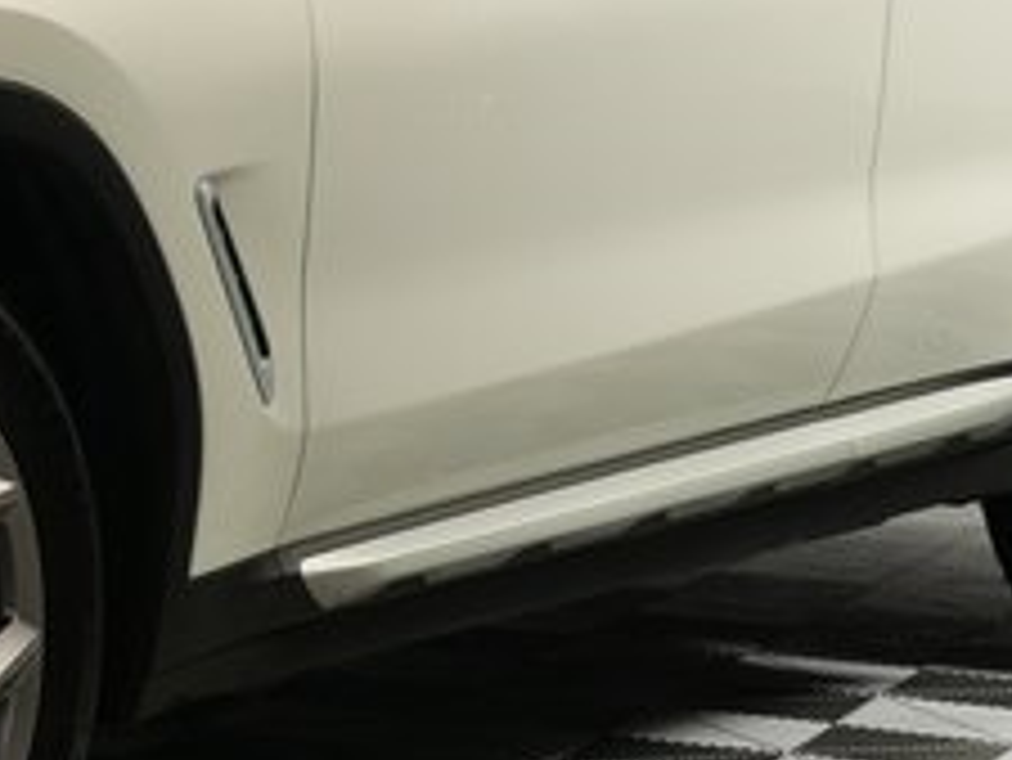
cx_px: -414
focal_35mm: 182
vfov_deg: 8.2
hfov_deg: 10.5
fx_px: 5324
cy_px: 238
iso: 200
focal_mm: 20
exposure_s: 1/200
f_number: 5
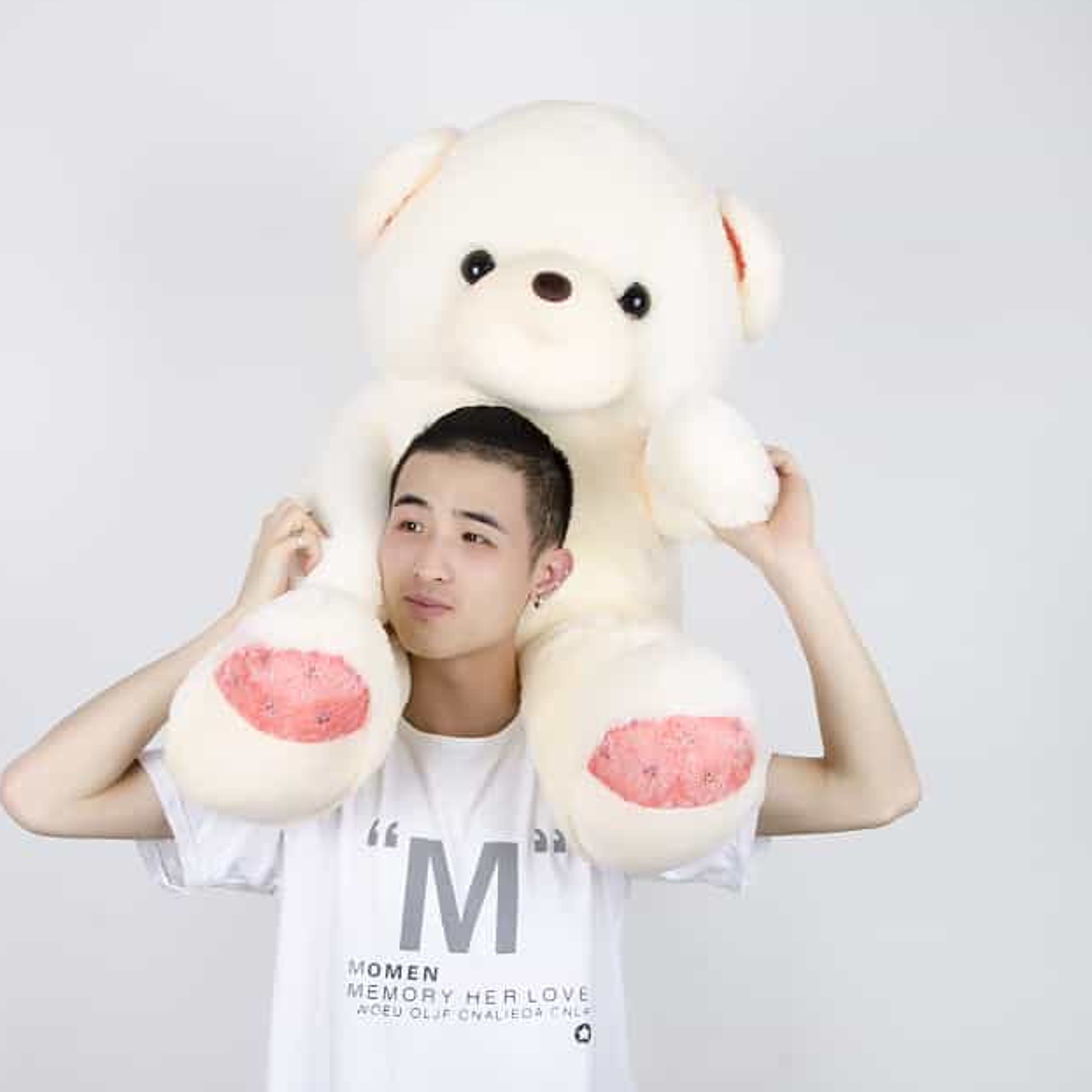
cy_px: 696
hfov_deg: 34.7
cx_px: 545
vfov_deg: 34.5
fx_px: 1749
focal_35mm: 49
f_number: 14
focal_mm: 24
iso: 100
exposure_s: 1/160
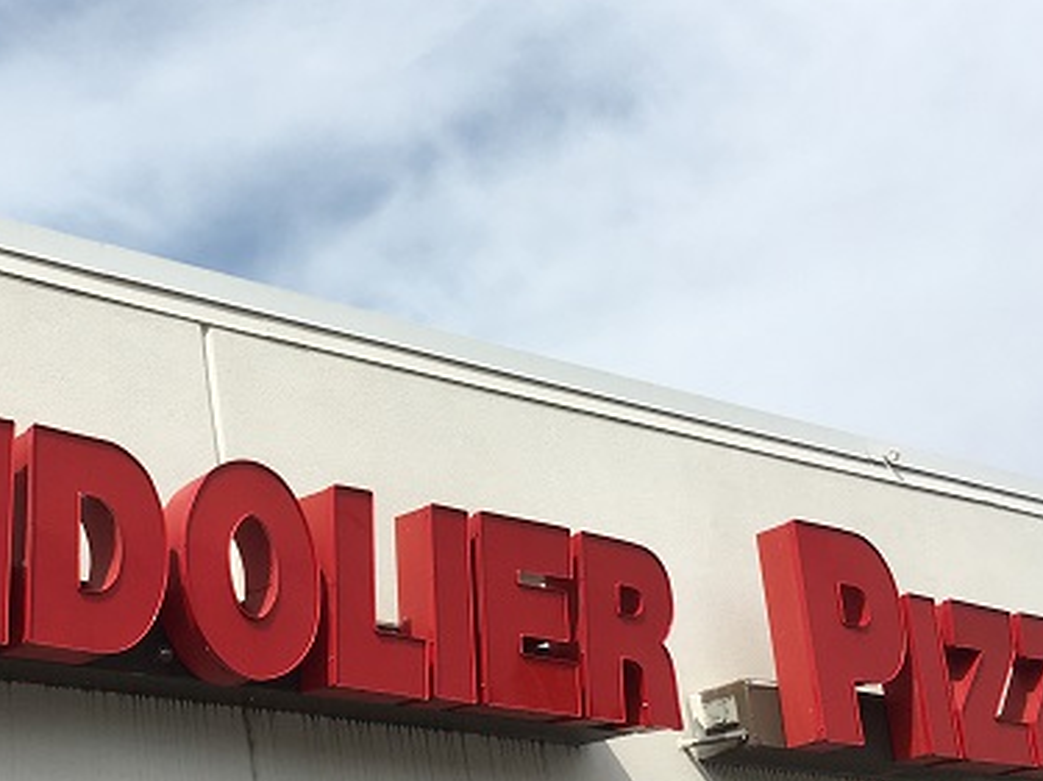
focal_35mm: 65
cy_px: 456
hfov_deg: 29.4
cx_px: 264
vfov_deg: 22.6
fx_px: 1958
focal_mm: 4.15
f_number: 2.2
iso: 25
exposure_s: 1/2481
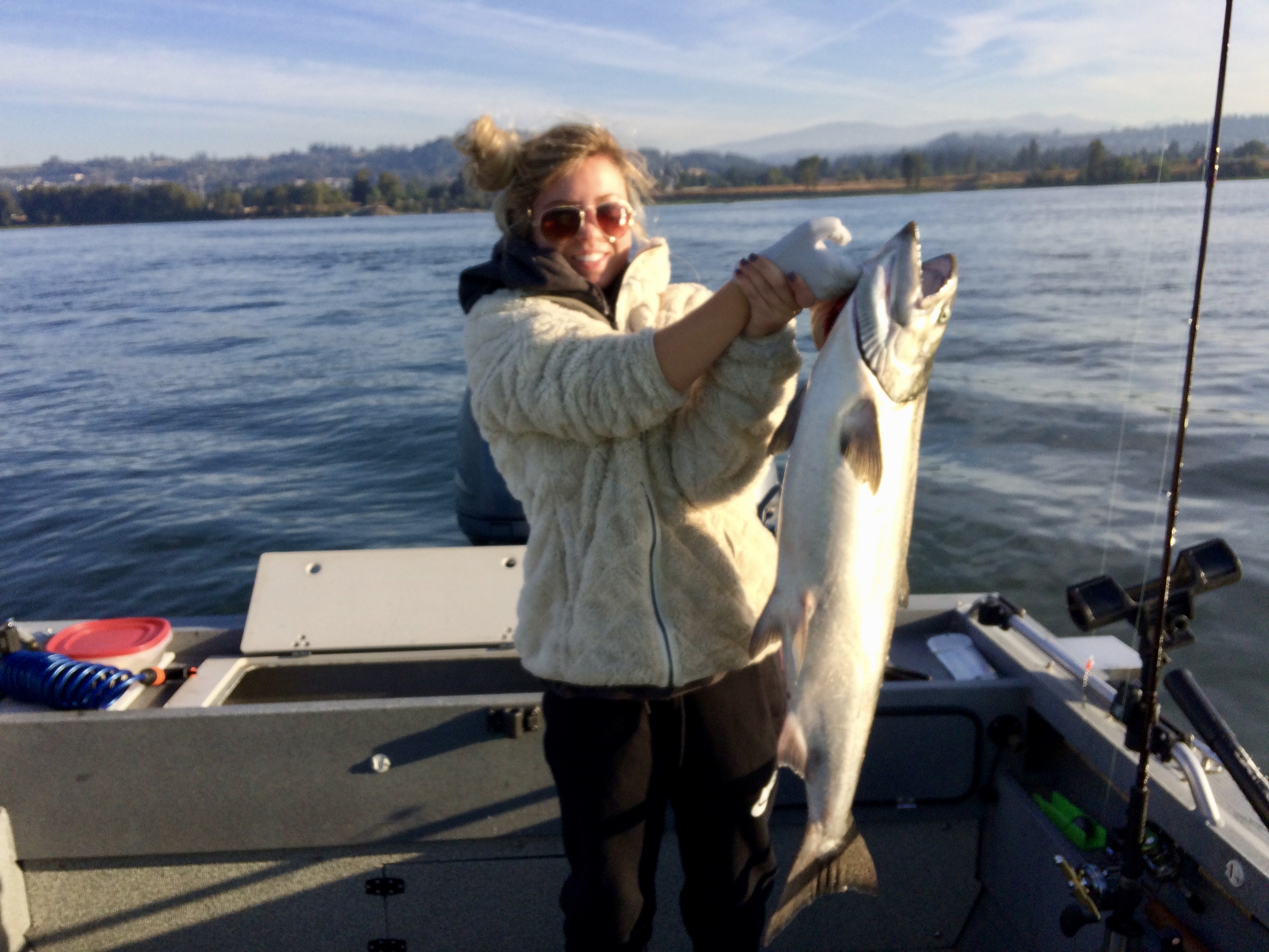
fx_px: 1063
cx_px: 634
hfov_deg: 61.7
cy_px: 476
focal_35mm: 29
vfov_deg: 48.2
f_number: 2.2
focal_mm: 4.15
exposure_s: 1/1520
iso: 32
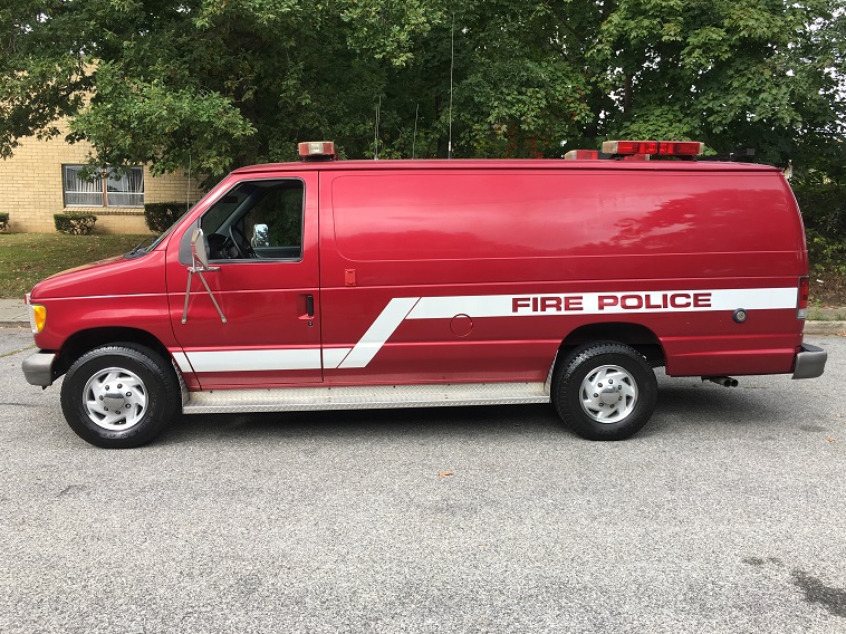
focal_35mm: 30
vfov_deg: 46.8
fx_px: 733
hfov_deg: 60.0
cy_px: 318
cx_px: 433
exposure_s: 1/311
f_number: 2.2
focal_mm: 4.15
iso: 25
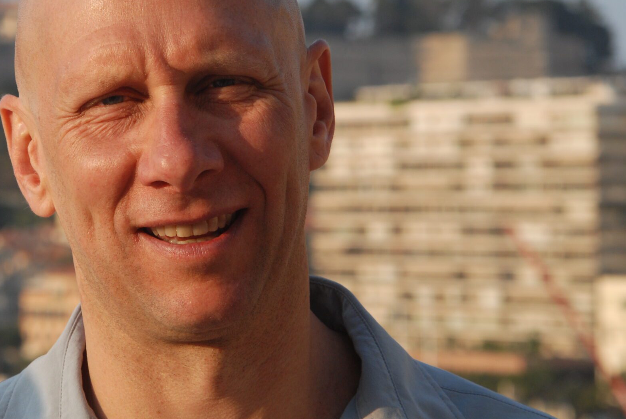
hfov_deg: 11.2
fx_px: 3200
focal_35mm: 184
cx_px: 195
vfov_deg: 7.5
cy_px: 134
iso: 250
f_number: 8
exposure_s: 1/250
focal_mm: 75
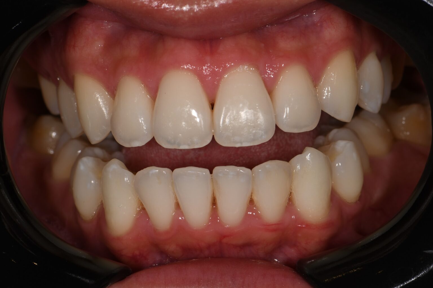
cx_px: 216
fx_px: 1515
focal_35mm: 126
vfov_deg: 10.9
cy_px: 144
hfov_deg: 16.3
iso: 200
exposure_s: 1/160
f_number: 32
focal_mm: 105
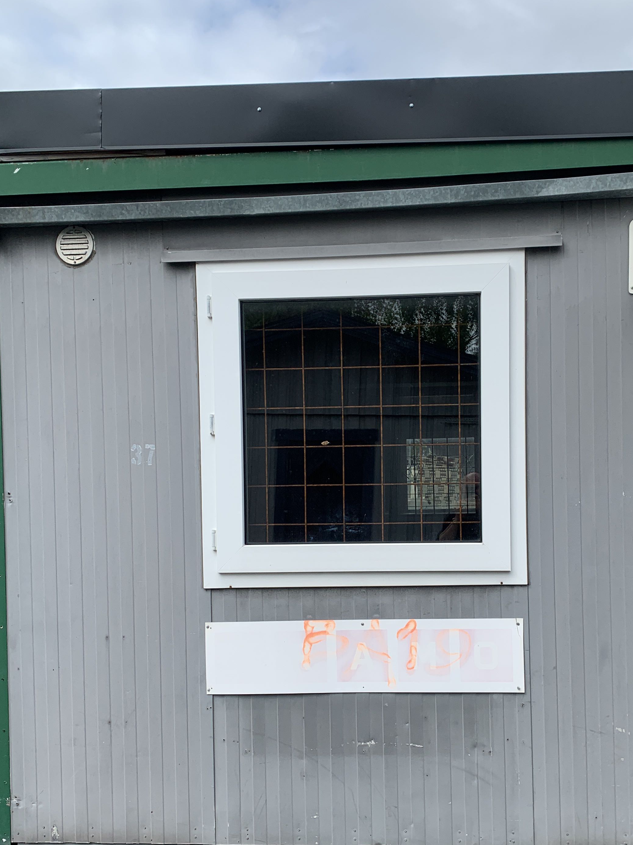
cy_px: 522
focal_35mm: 38
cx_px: 384
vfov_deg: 48.6
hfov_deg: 37.6
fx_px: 927
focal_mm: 4.25
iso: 25
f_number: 1.8
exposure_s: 1/1536
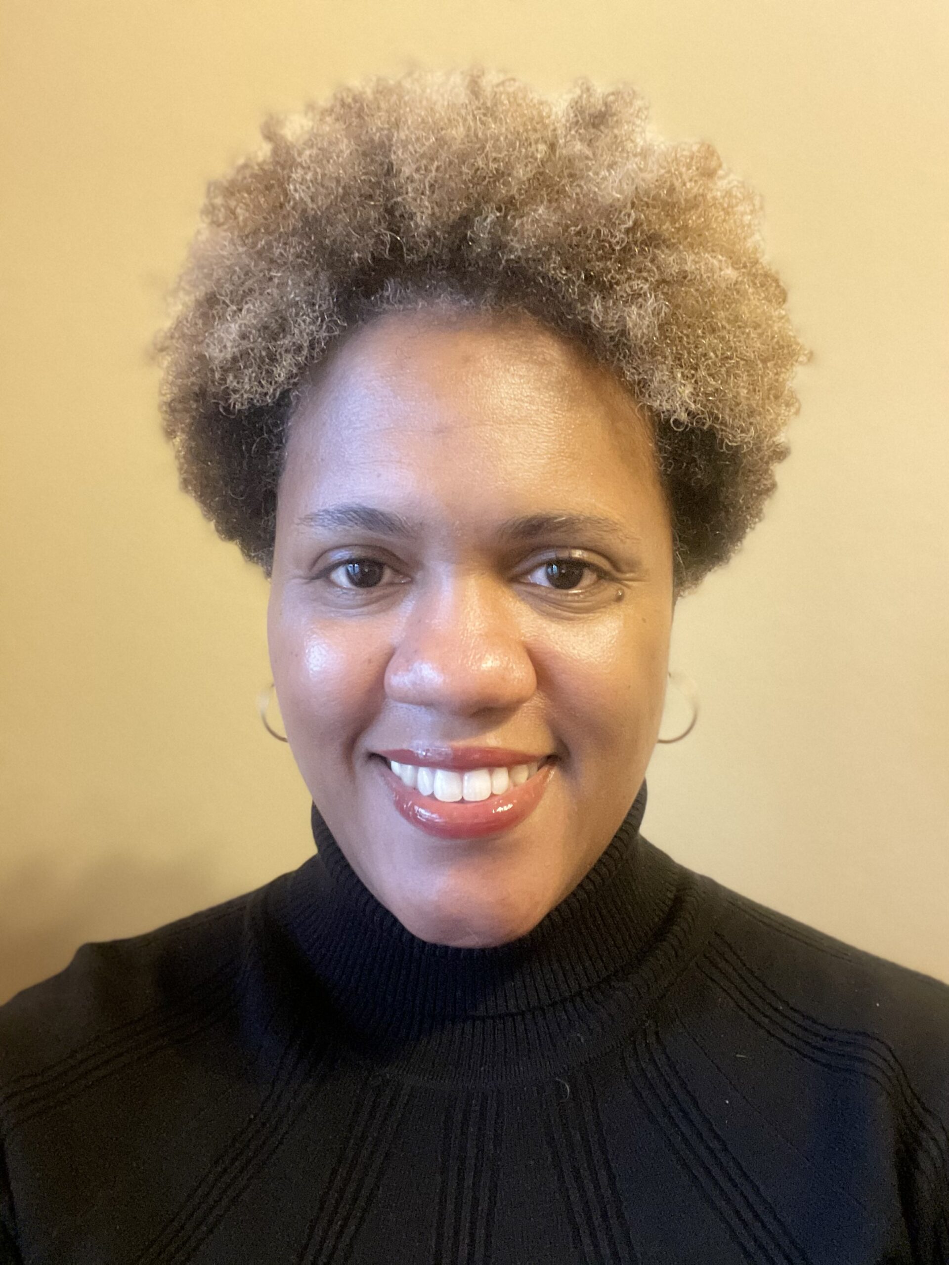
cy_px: 632
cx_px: 474
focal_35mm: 30
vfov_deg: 60.0
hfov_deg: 46.8
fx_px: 1097
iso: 640
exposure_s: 1/24
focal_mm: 2.71
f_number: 2.2
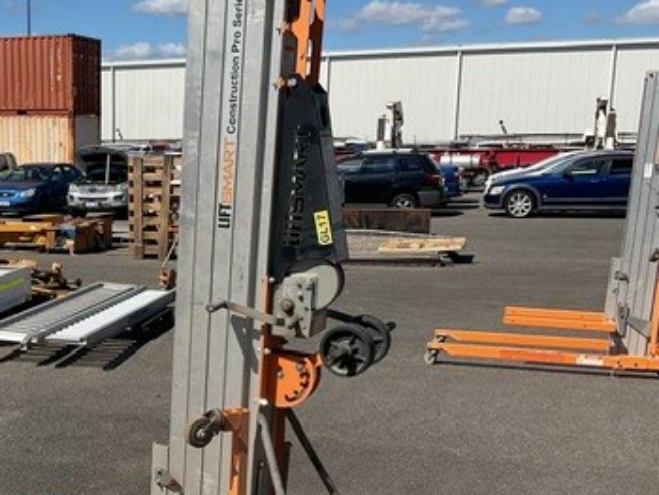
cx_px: 102
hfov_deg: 34.6
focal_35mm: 53
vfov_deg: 27.3
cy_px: 352
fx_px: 1010
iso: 16
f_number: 1.8
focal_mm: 3
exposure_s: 1/3125
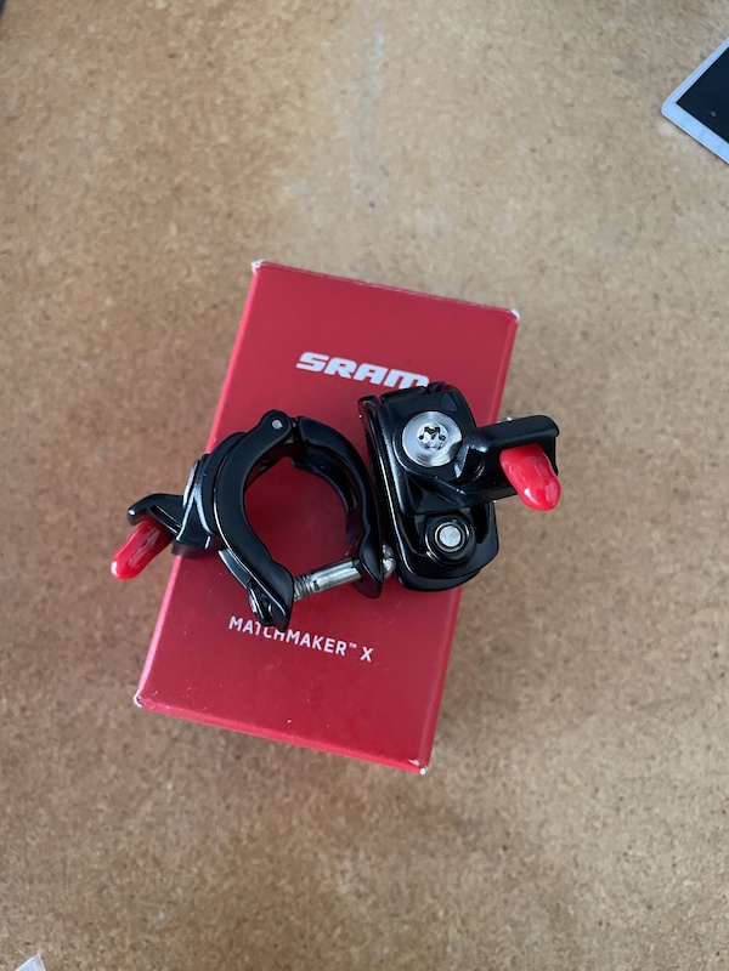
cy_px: 486
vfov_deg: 67.3
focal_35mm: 26
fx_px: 730
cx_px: 364
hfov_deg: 53.1
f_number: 1.6
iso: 500
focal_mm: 4.2
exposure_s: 1/54
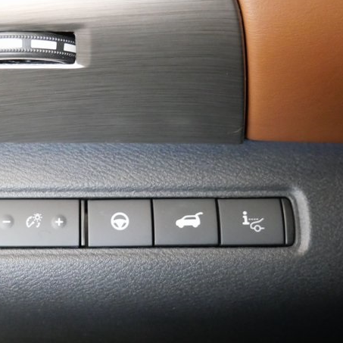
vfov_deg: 35.3
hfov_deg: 34.7
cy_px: 179
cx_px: 92
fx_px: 538
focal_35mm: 48
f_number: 3.5
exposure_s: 1/50
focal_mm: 12
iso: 3200
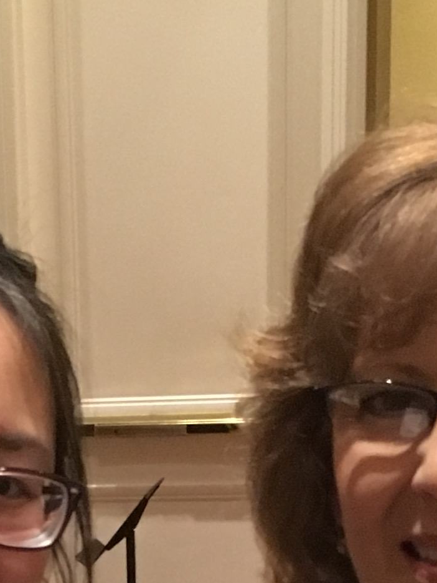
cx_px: 82
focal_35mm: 125
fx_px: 2103
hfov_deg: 11.8
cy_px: 956
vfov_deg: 14.4
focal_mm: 4.15
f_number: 2.2
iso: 320
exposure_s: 1/15
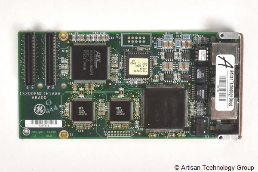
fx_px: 215
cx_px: 129
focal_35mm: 30
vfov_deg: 43.6
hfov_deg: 61.9
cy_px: 86
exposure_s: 1/200
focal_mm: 20
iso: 250
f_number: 16
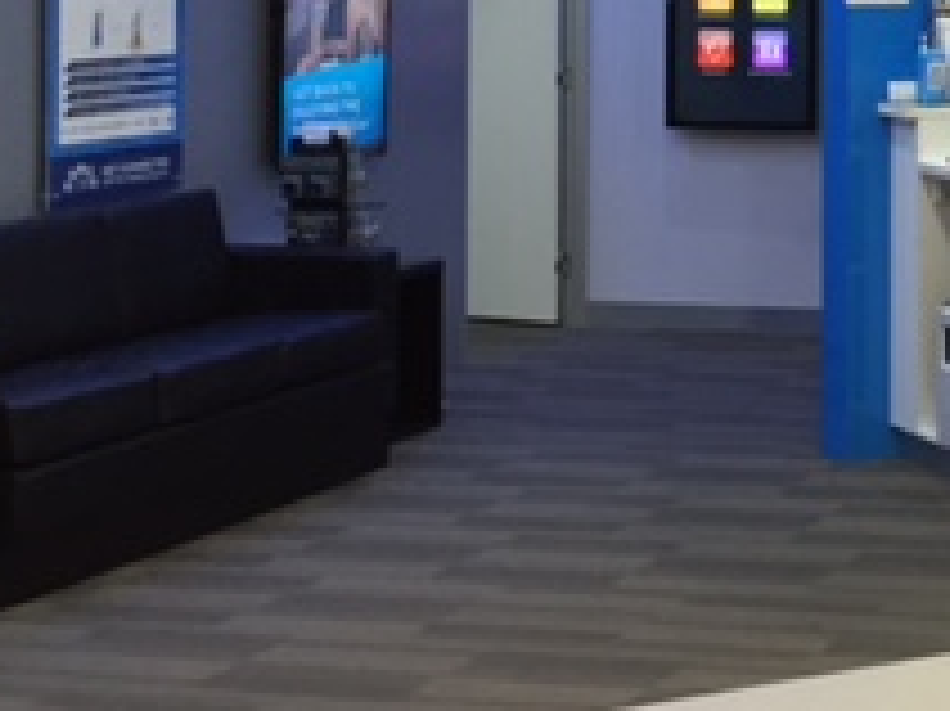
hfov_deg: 20.3
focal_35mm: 88
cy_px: -117
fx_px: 2414
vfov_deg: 16.2
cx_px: 1238
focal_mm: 4.15
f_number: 2.2
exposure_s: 1/33
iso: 64
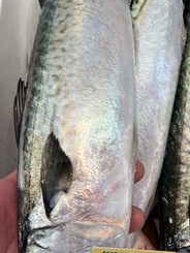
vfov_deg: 35.4
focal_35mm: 53
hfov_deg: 27.4
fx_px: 388
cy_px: 67
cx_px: 128
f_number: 1.5
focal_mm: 5.7
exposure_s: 1/316
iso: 50
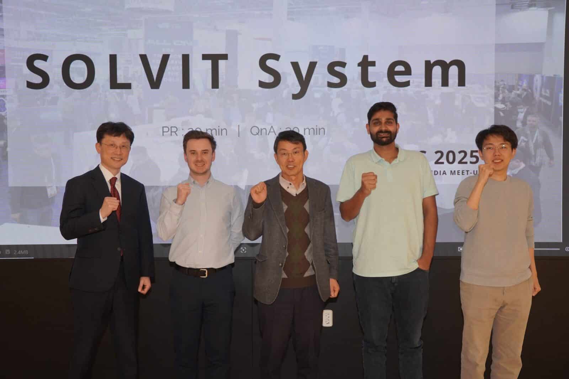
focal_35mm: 39
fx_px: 616
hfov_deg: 49.6
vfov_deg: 34.2
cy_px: 190
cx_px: 284
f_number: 4
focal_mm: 26
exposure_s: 1/160
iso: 320
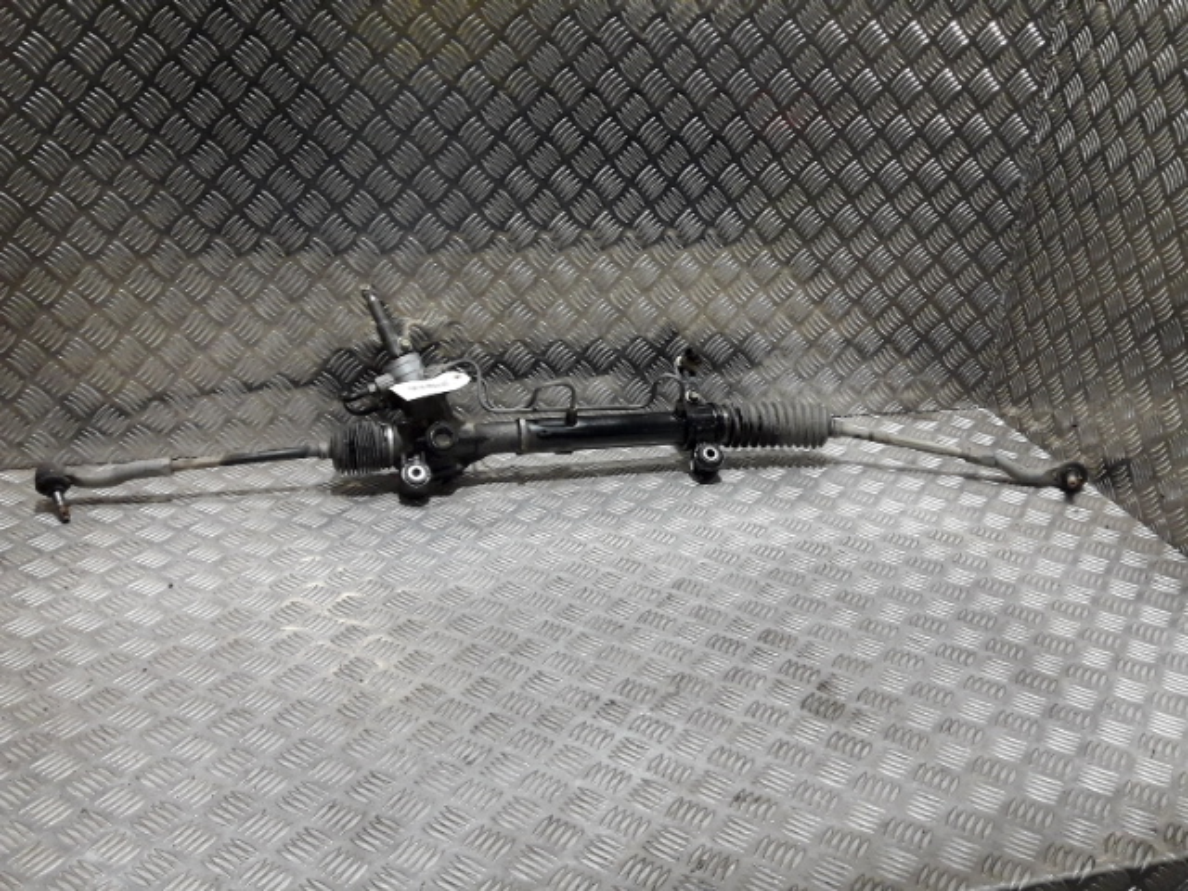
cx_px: 594
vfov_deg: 49.7
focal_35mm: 28
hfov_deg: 63.4
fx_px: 961
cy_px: 446
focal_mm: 3.7
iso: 125
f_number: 1.9
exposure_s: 1/33
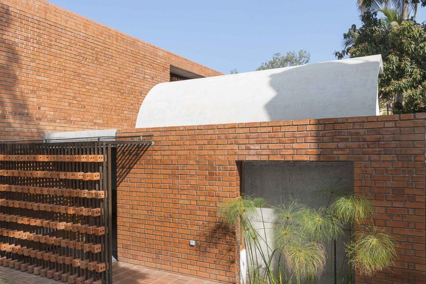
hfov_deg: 53.1
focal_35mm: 34
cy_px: 159
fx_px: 402
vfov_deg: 38.9
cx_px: 103
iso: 200
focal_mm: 17
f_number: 11
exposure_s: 1/125
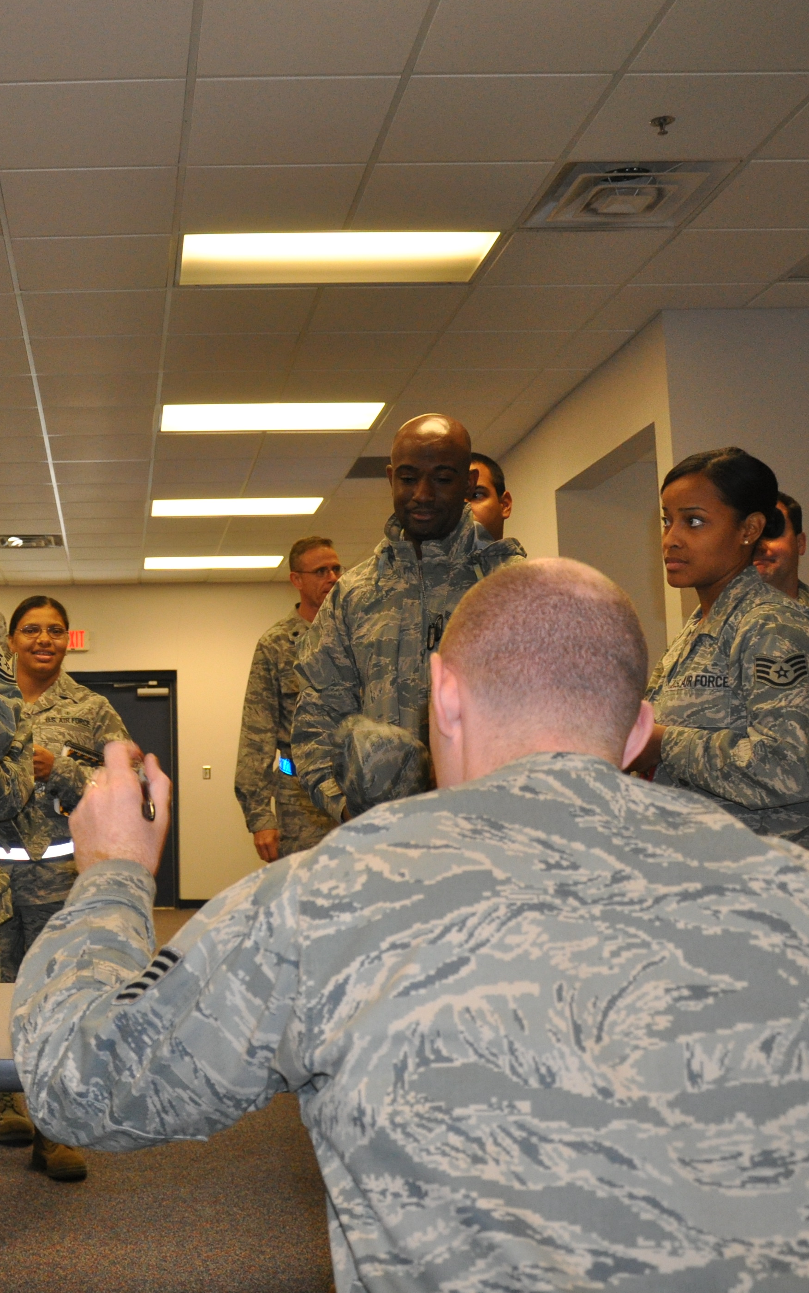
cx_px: 15
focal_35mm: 42
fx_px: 1481
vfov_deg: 47.2
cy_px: 651
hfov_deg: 28.8
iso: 800
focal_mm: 18
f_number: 3.5
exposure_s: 1/60
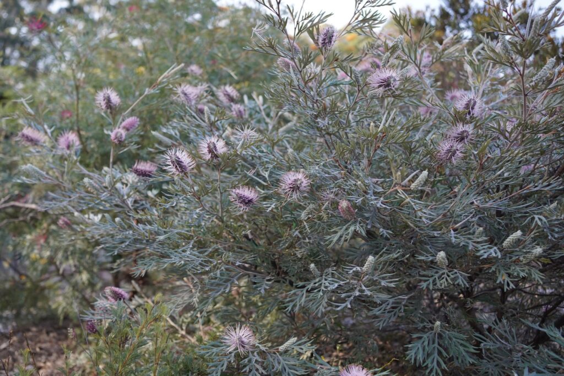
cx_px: 282
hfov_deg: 54.4
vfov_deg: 37.8
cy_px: 188
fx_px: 548
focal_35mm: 35
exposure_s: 1/200
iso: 400
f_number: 3.2
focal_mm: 35
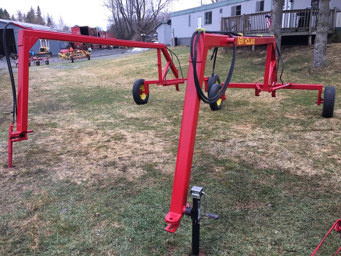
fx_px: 286
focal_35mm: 29
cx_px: 170
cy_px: 128
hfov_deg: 61.7
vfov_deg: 48.2
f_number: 2.2
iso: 25
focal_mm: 4.15
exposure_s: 1/60
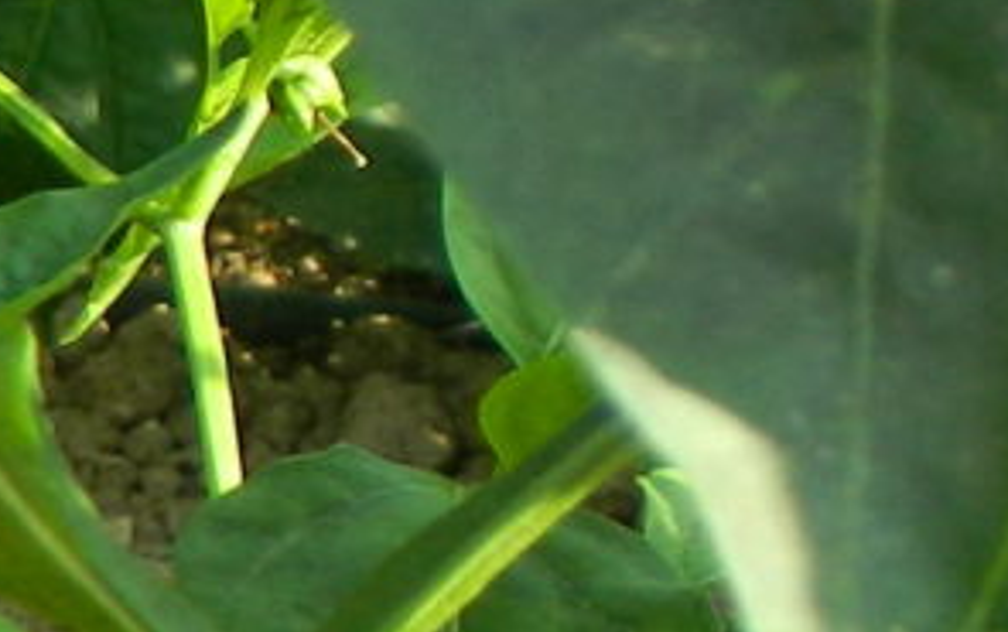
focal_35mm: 193
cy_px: 635
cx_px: 3007
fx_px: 5307
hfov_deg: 8.9
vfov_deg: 6.8
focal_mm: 5.1
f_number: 3.2
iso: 80
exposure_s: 1/80
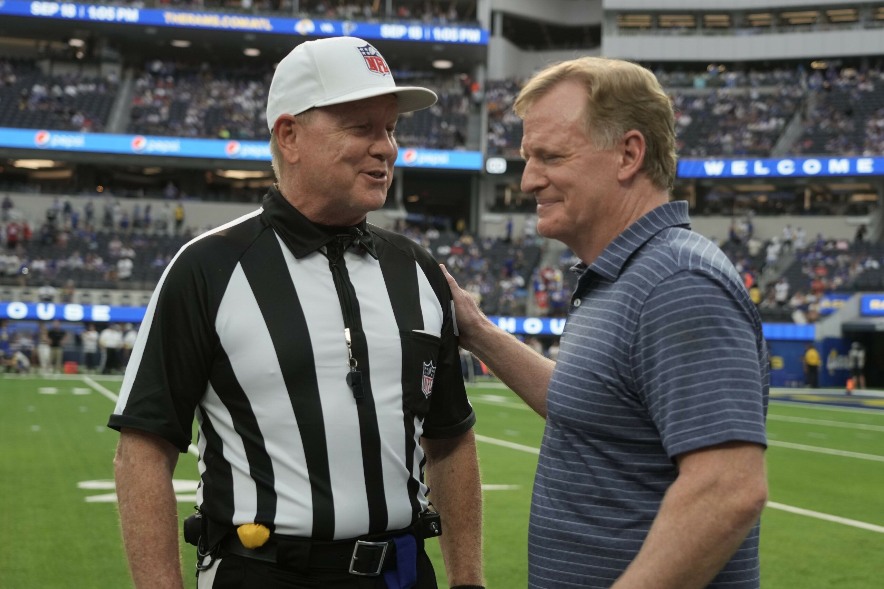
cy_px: 294
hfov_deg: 38.9
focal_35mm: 51
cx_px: 442
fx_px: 1252
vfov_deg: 26.5
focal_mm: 51
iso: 640
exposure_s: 1/1000
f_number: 4
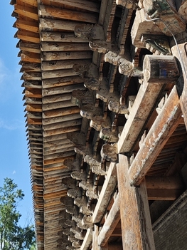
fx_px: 295
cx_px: 72
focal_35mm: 41
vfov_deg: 41.9
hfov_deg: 35.0
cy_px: 23
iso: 50
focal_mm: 2.03
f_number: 1.8
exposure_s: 1/1600
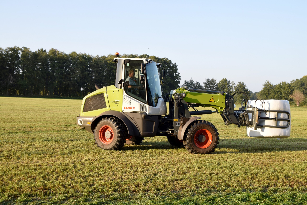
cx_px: 154
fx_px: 371
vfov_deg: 30.9
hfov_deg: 45.0
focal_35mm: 44
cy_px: 102
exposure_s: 1/200
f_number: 7.1
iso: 200
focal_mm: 29
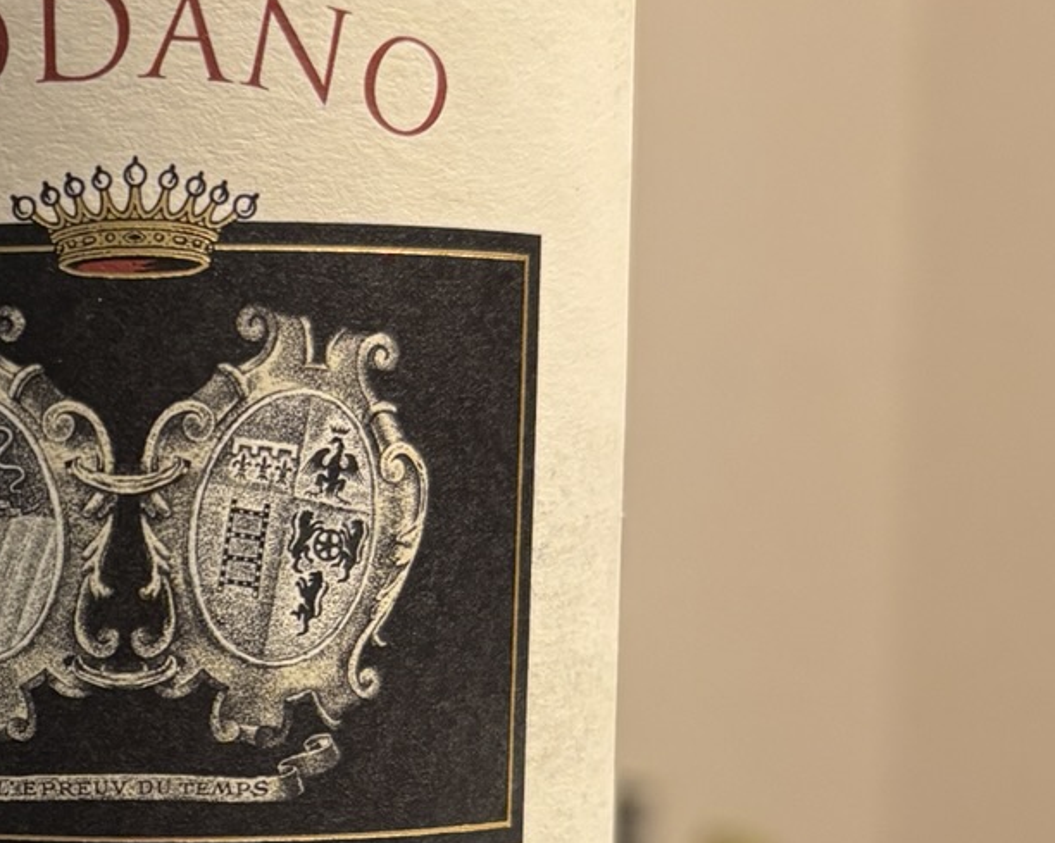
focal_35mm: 83
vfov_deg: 18.1
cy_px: 821
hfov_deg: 21.6
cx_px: -162
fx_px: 2590
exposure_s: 1/60
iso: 320
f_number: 1.6
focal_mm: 5.96
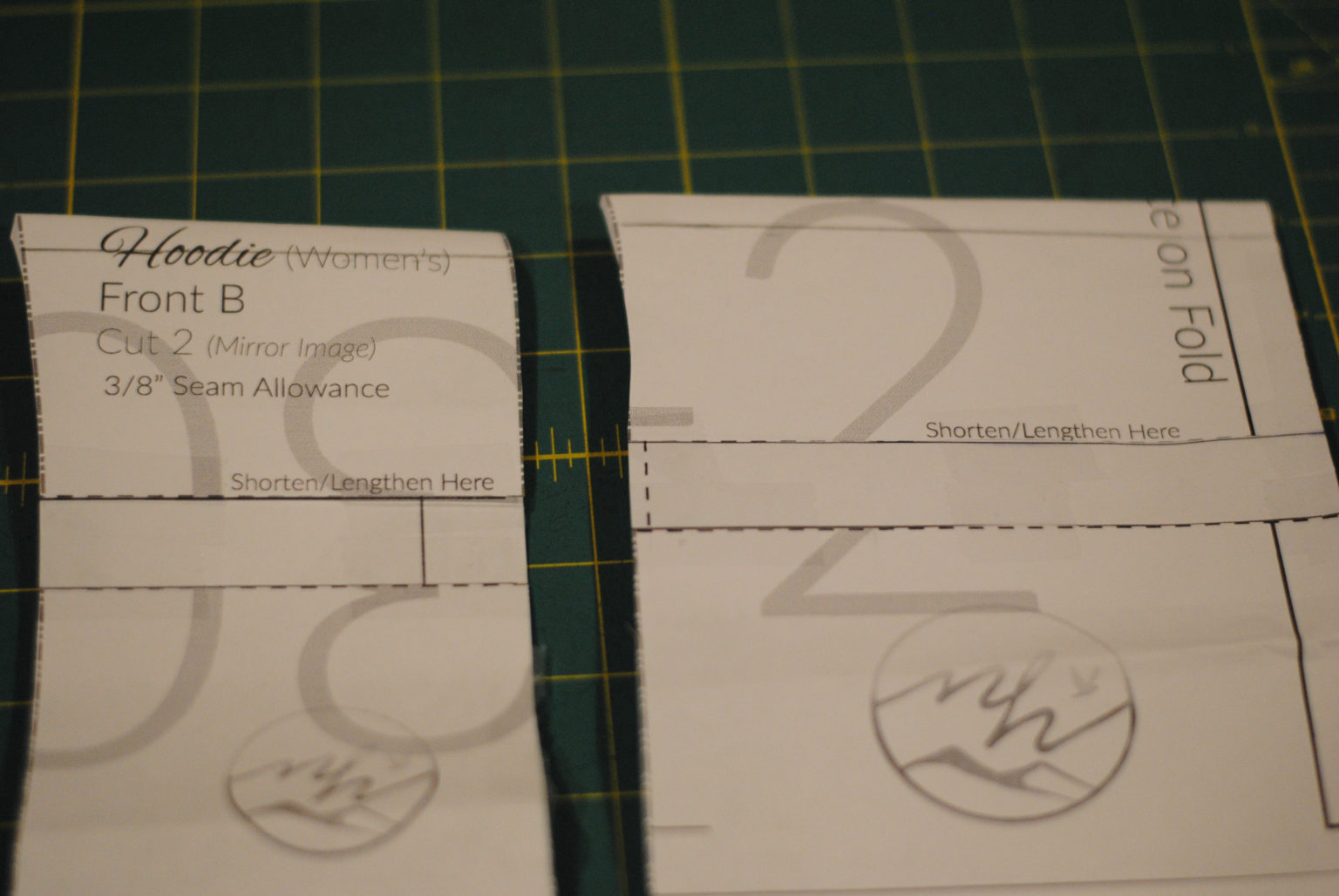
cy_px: 448
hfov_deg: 27.0
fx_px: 2793
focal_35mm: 75
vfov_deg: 18.2
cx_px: 670
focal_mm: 50
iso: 800
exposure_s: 1/500
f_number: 2
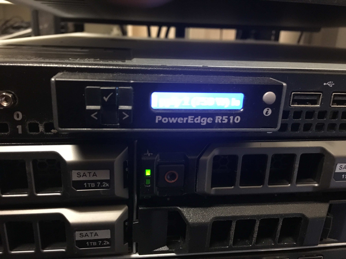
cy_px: 130
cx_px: 173
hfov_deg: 61.7
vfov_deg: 48.2
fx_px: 290
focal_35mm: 29
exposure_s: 1/15
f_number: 2.2
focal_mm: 4.15
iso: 320
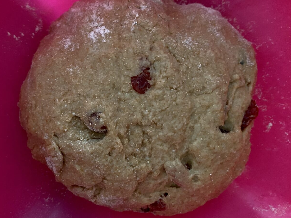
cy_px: 101
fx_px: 277
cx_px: 122
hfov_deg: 55.1
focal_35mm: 33
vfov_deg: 42.9
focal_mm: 4.25
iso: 800
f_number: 1.8
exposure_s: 1/25
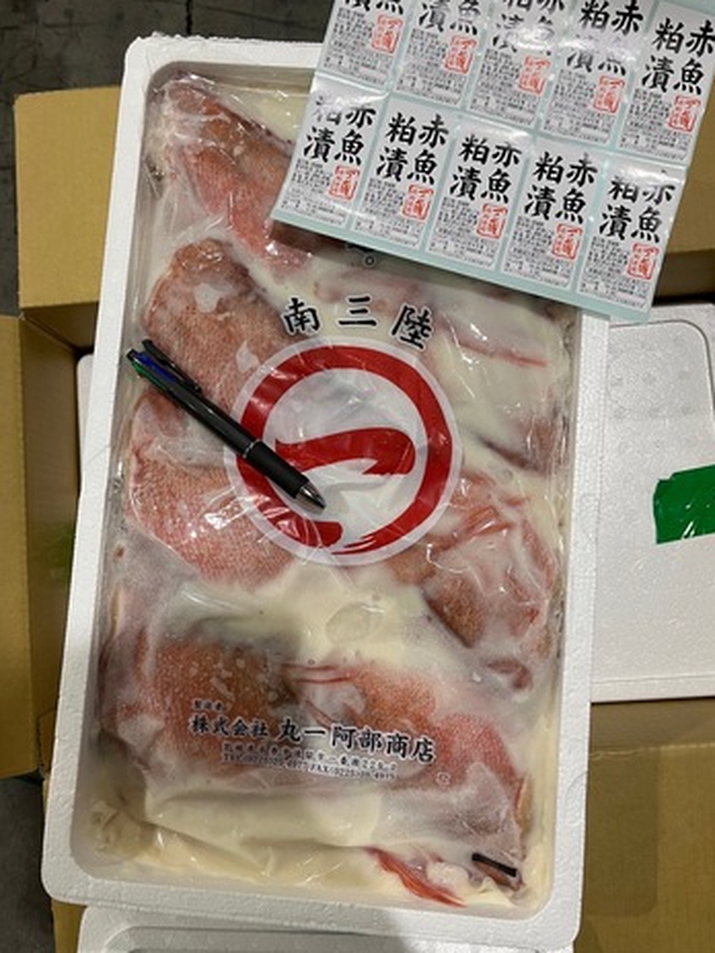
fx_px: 771
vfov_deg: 63.4
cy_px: 456
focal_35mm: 28
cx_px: 346
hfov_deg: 49.7
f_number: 1.6
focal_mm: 5.1
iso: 100
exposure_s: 1/50
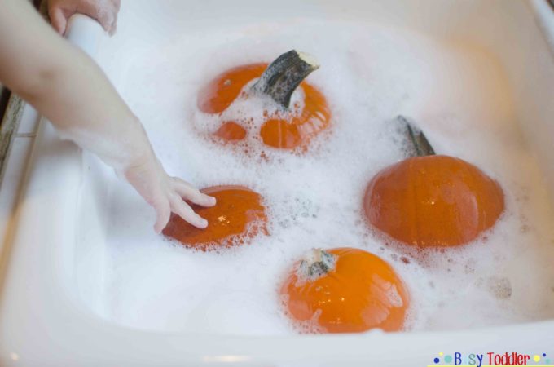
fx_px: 806
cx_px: 277
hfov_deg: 37.9
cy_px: 184
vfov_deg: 25.6
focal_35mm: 52
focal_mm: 35
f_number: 2.2
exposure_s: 1/200
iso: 1000
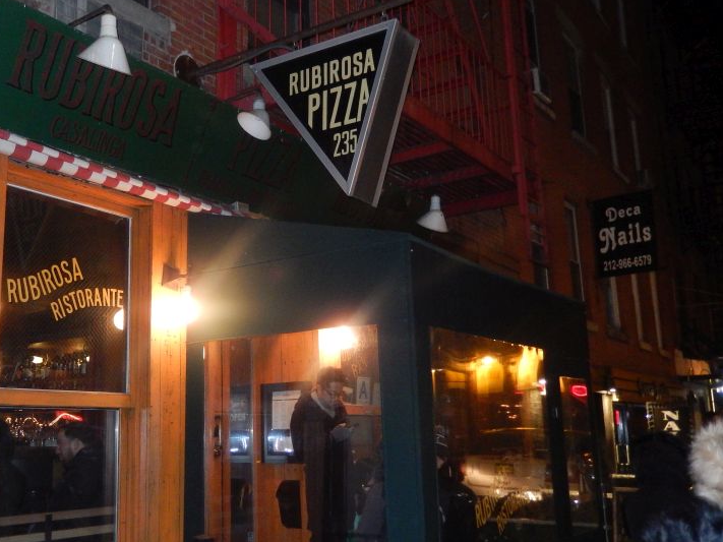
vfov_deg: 39.6
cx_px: 253
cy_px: 284
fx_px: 752
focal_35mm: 36
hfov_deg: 50.6
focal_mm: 4.5
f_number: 3.4
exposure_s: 1/30
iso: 560
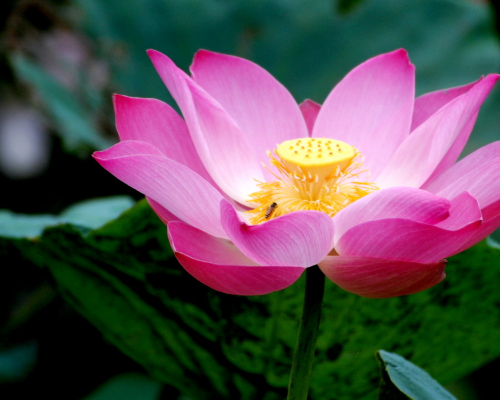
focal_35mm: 387
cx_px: 319
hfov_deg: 5.0
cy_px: 194
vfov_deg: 4.0
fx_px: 5727
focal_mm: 200
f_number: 5.6
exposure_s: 1/500
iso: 400
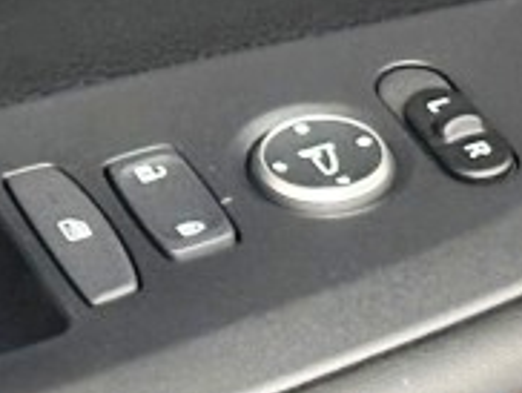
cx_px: -376
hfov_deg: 7.2
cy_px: 69
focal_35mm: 270
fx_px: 4077
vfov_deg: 5.5
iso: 640
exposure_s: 1/30
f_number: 1.78
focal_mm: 6.86
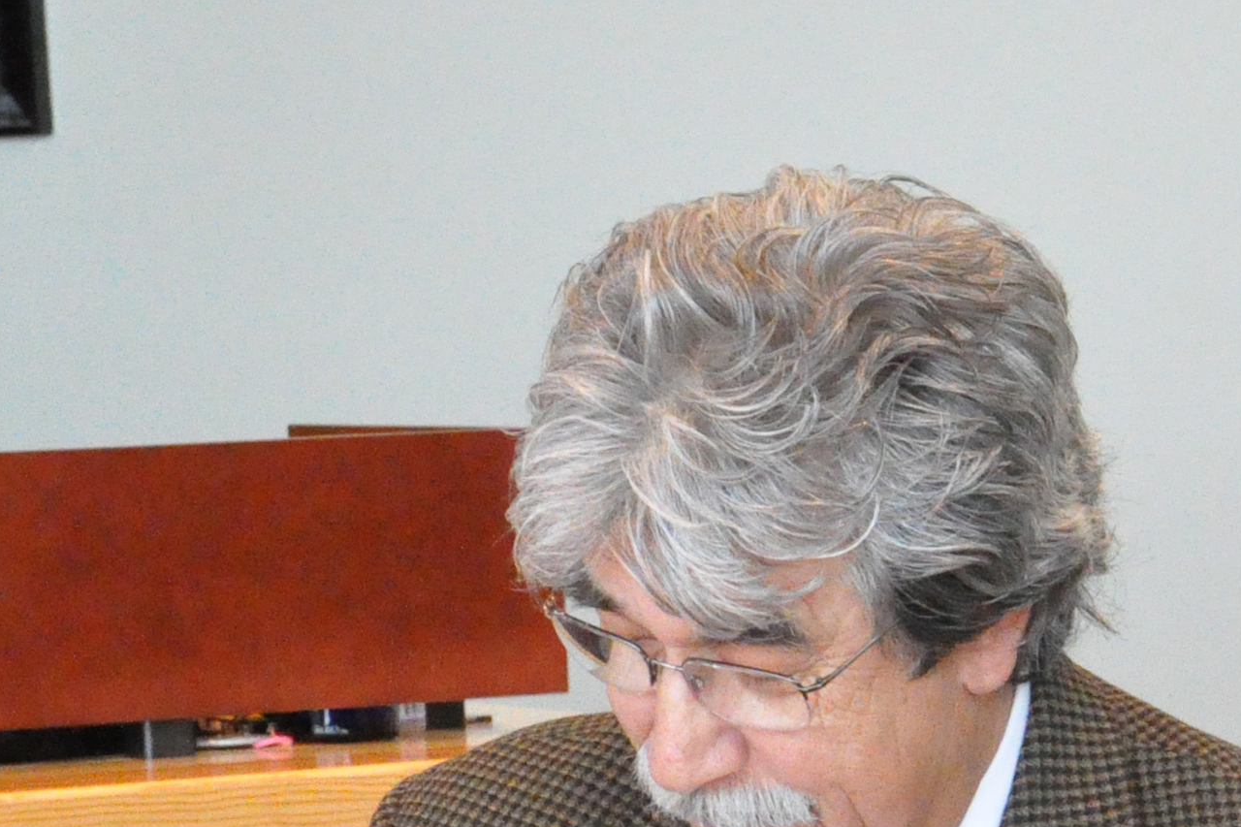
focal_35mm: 251
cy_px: 713
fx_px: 8651
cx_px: 927
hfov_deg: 8.2
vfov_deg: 5.5
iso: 6400
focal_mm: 50
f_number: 11
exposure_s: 1/125
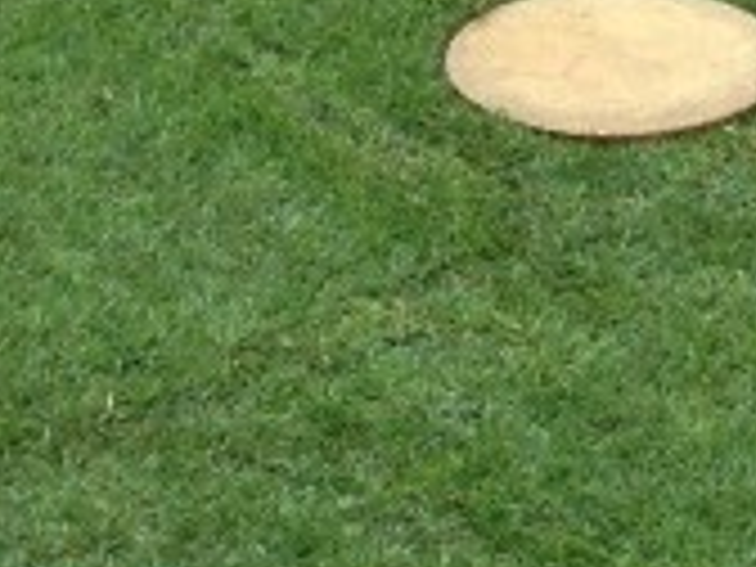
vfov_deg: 7.2
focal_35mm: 201
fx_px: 4390
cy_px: -518
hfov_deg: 9.8
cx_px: 783
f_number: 2.4
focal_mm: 4.12
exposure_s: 1/437
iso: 50
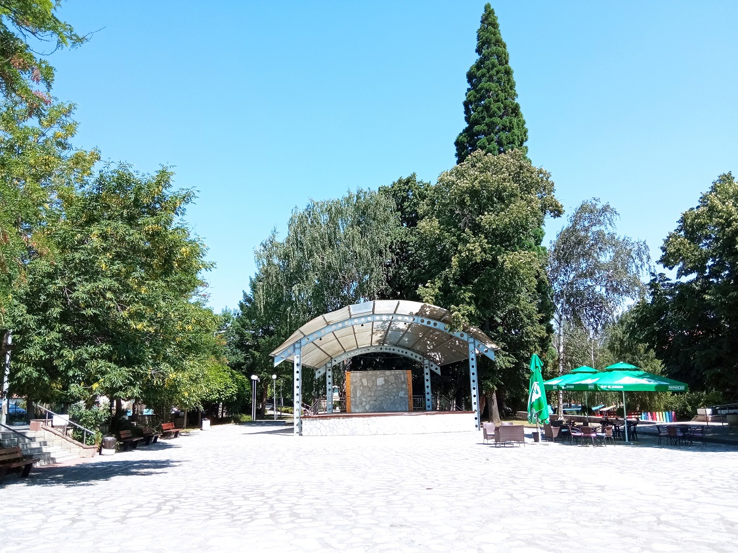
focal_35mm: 27
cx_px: 369
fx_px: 576
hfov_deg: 65.3
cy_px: 276
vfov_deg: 51.4
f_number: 2.2
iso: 112
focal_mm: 3.79
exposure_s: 1/685
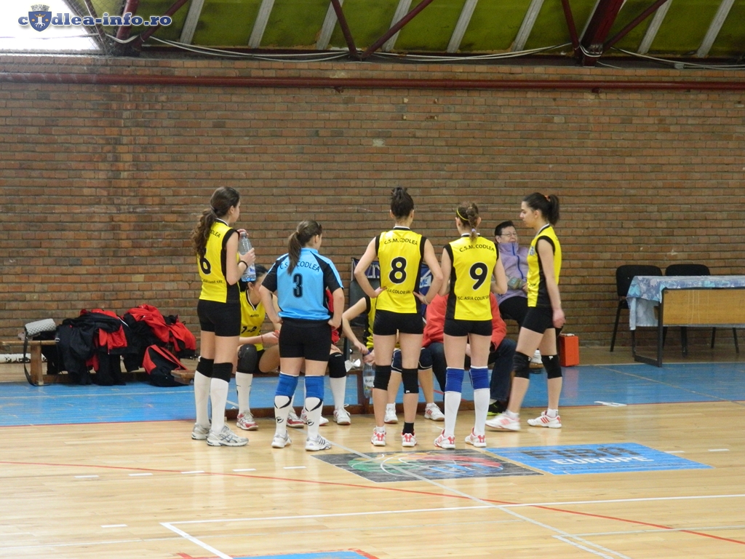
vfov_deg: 11.5
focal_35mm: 129
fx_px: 2776
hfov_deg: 15.3
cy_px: 280
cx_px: 372
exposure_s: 1/40
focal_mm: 23.2
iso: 400
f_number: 4.7
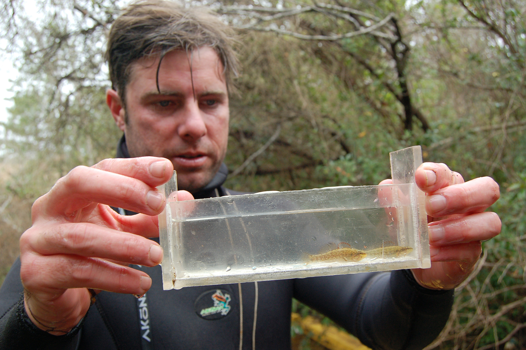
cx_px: 263
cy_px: 175
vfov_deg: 39.9
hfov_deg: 57.3
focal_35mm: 33
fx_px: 482
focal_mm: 22
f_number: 5.6
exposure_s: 1/125
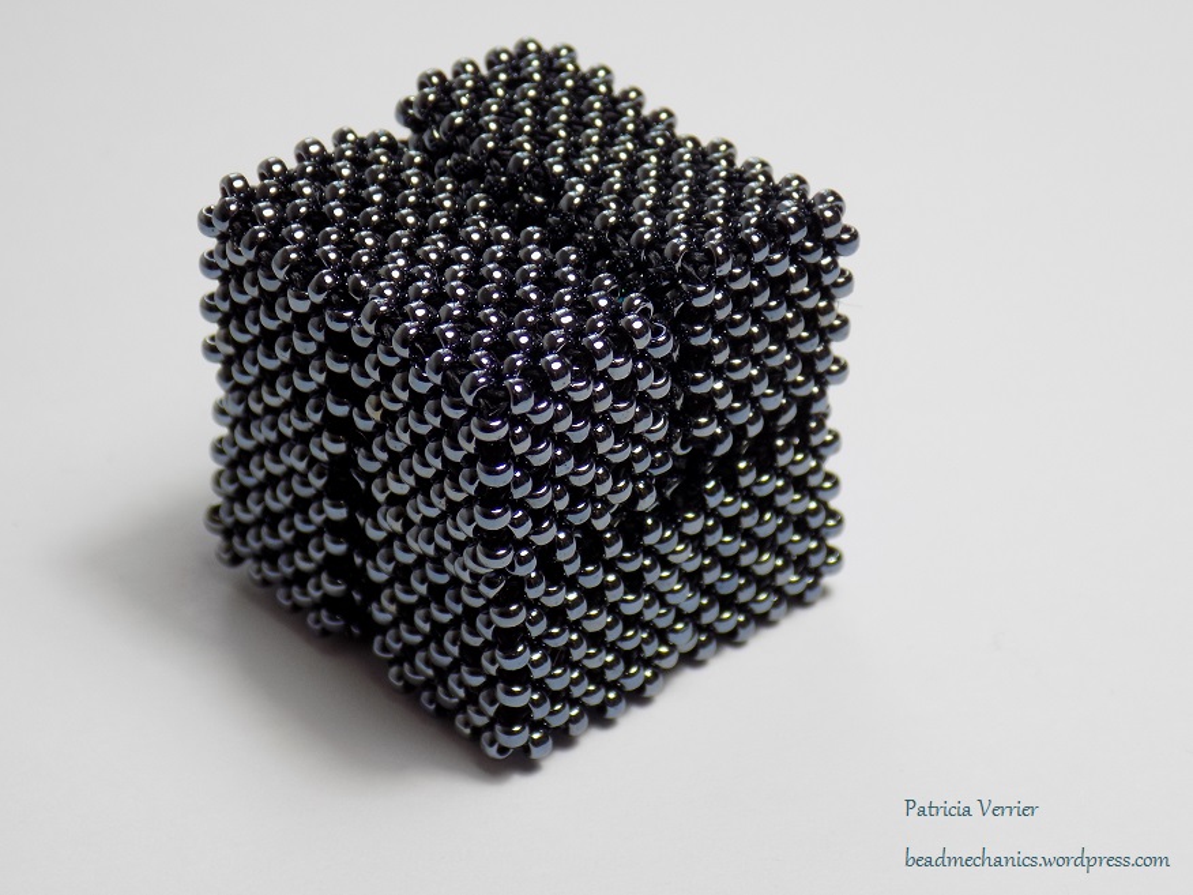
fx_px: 3343
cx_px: 596
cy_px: 448
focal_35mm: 97
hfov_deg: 20.2
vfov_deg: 15.2
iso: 80
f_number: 4.6
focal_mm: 17.2
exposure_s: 1/40
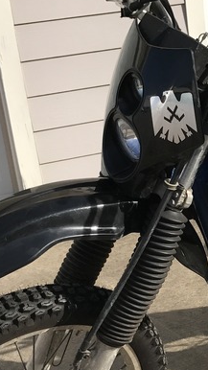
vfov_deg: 26.1
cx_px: 256
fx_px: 795
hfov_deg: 14.4
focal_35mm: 81
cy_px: 246
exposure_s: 1/1996
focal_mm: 3.99
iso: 20
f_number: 1.8
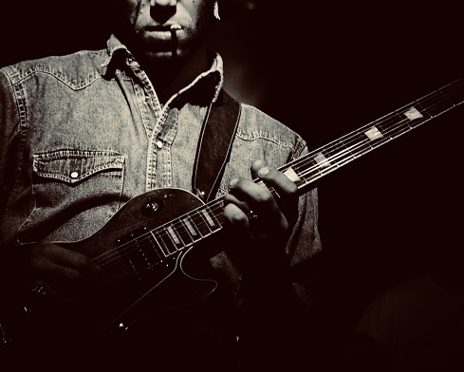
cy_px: 109
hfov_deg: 20.8
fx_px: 1264
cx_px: 177
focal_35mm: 92
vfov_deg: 16.7
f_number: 1.8
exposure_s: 1/125
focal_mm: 32
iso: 1600
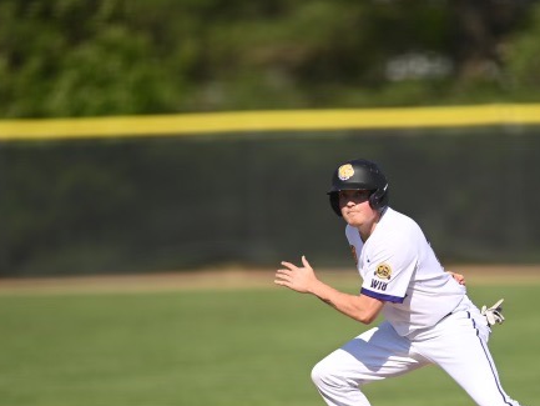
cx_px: 402
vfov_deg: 2.1
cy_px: 327
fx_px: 11219
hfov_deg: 2.8
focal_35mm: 719
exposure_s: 1/2000
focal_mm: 400
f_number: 2.8
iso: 100
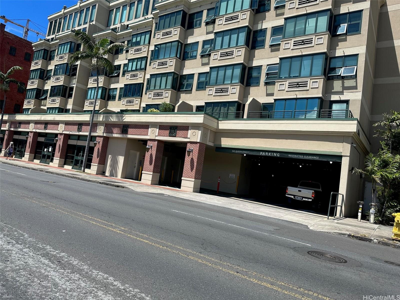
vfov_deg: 56.8
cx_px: 200
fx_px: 277
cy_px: 150
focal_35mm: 24
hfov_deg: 71.6
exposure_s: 1/4184
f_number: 1.78
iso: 80
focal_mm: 6.86
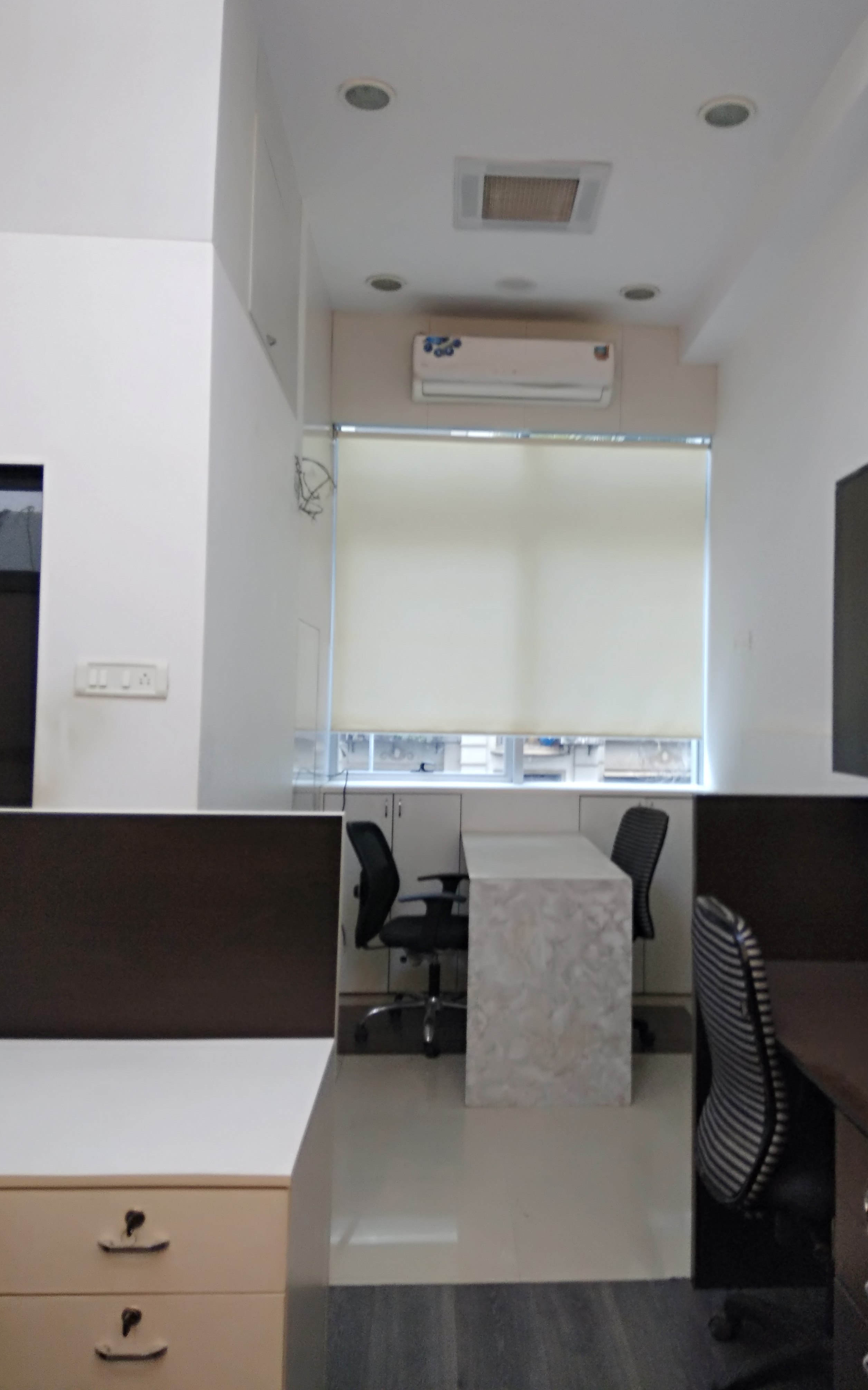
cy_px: 673
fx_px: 871
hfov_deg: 52.8
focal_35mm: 23
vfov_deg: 77.1
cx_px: 500
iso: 200
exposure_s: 1/33
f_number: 2
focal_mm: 3.57
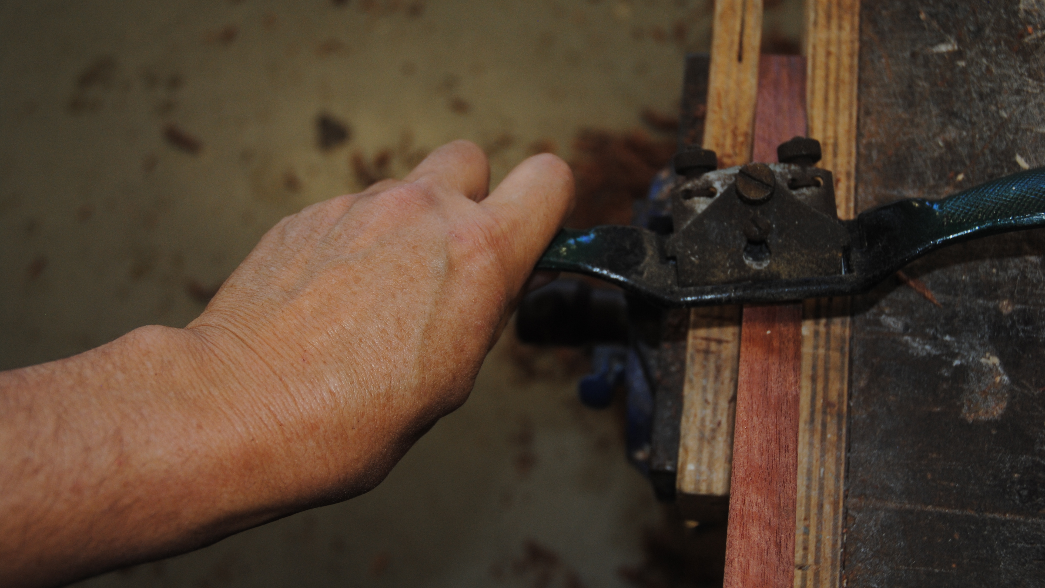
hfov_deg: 47.8
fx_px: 1178
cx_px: 523
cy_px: 288
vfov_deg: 28.0
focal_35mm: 43
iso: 200
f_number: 3.8
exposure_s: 1/60
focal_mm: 27
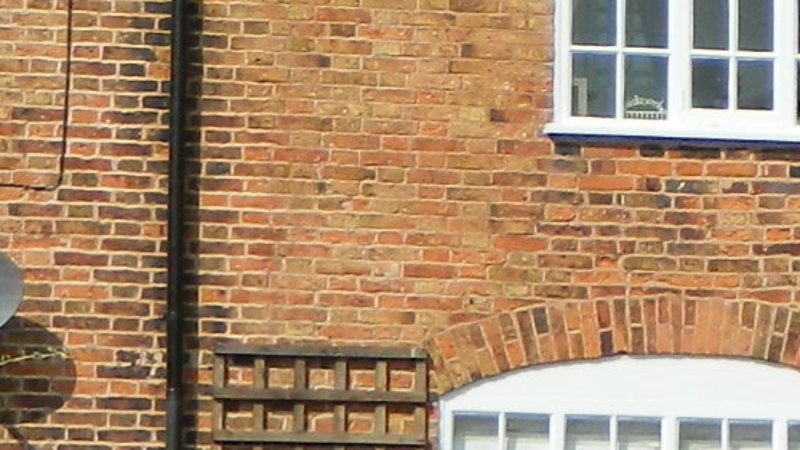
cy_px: 25
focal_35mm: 365
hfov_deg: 5.9
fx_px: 7742
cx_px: 641
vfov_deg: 3.3
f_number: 3.8
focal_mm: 10.2
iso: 80
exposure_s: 1/800
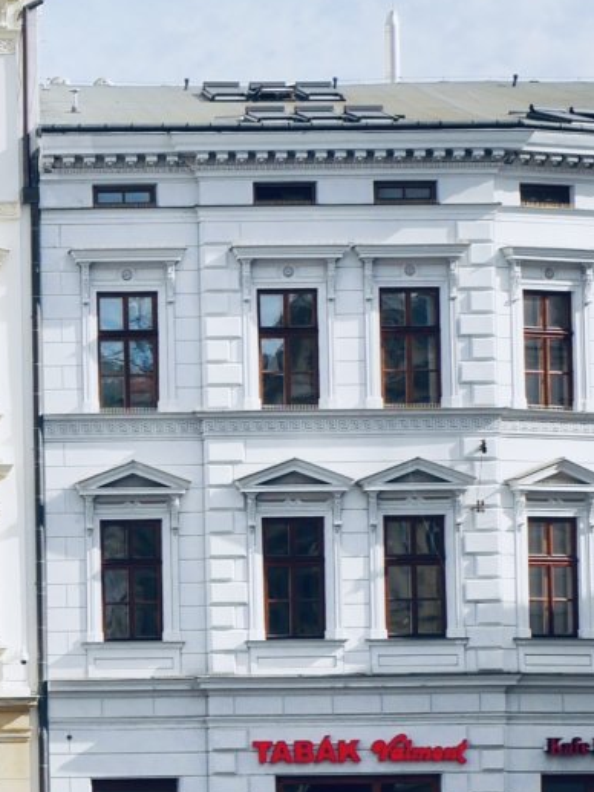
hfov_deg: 7.3
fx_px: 4528
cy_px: 665
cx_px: -426
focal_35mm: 198
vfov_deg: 10.0
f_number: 6.3
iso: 200
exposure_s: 1/500
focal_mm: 25
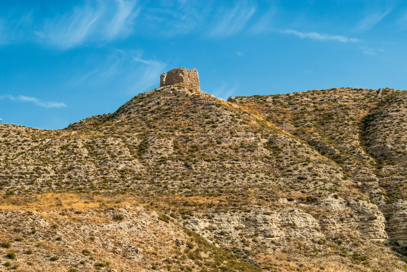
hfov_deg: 15.9
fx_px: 1460
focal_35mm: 129
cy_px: 136
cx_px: 204
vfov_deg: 10.7
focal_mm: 86
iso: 100
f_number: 7.1
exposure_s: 1/320
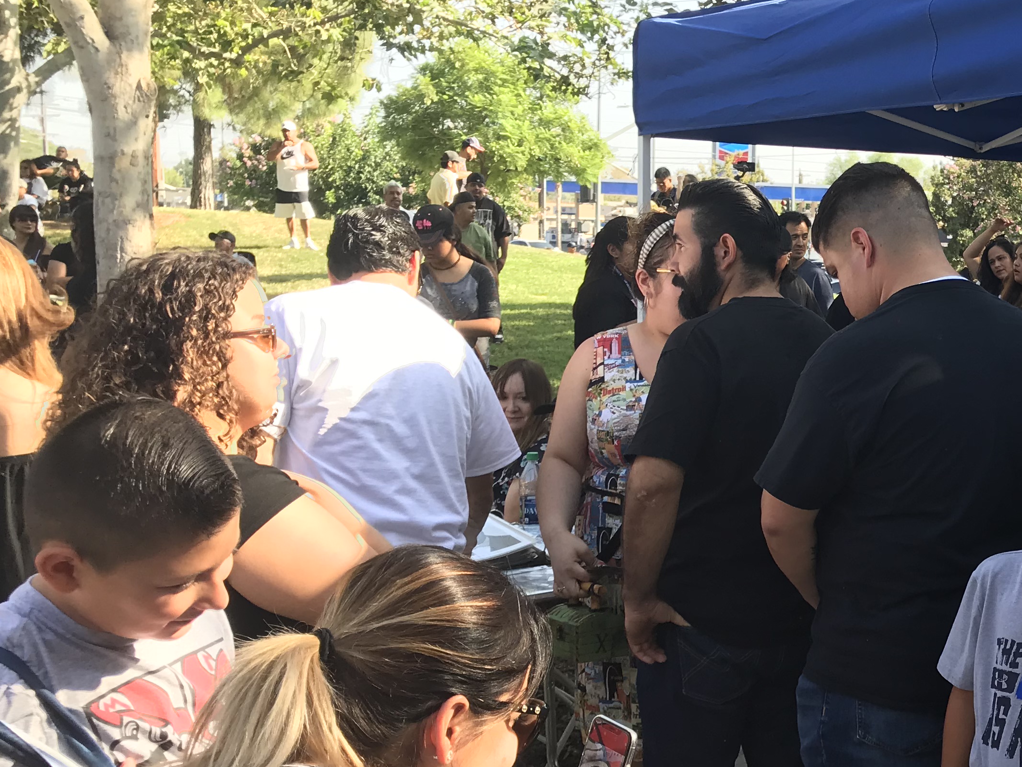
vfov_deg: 27.5
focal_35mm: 53
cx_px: 921
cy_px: 466
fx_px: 1565
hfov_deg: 34.2
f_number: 1.8
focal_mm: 3.99
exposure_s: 1/280
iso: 20
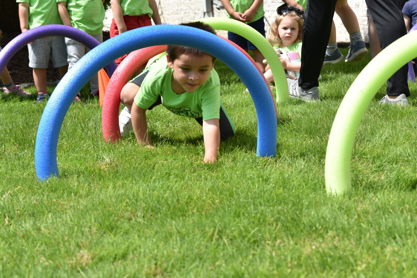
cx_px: 207
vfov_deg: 15.5
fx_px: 1019
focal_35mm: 88
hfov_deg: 23.1
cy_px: 108
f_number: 9
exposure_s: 1/320
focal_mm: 70
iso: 200
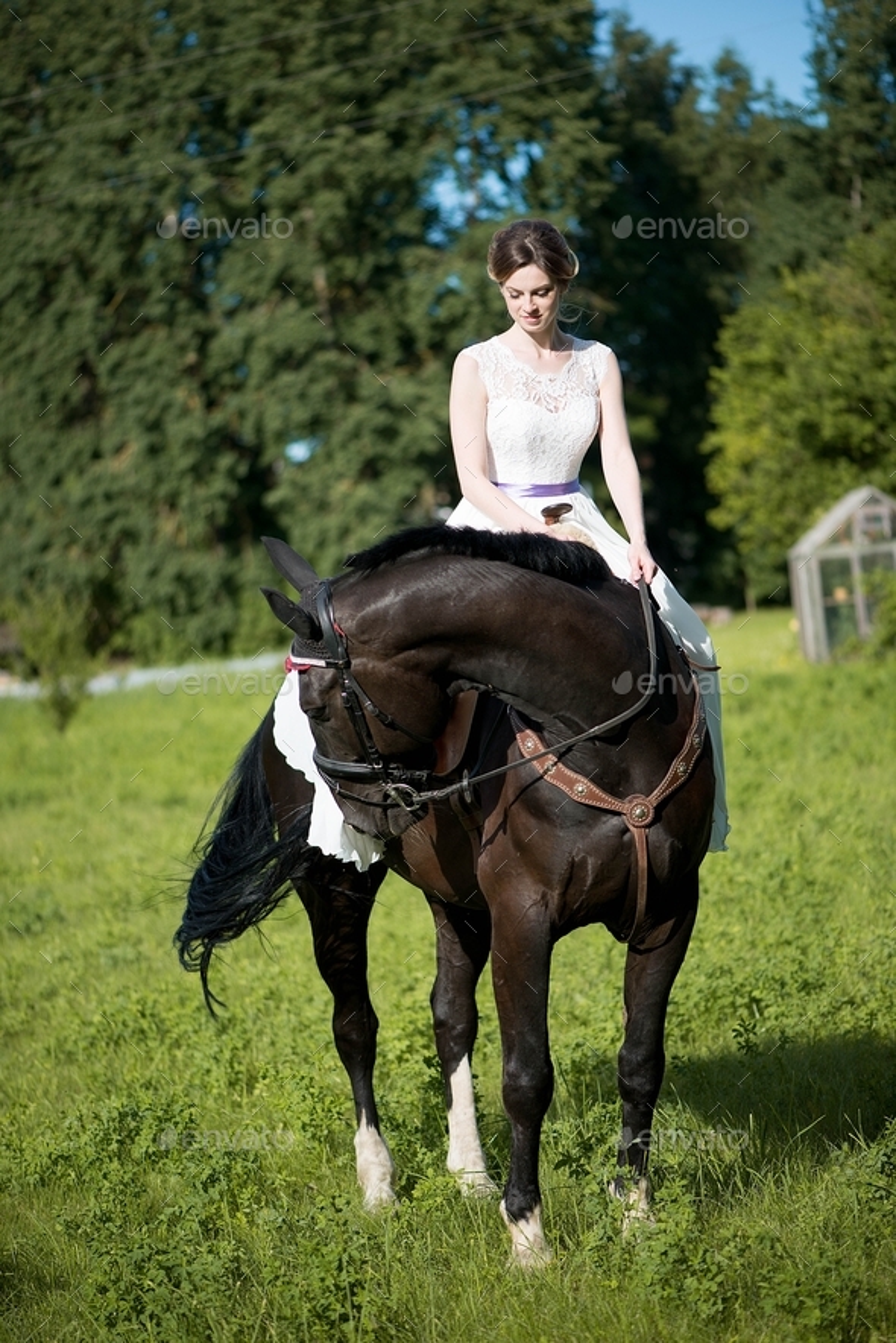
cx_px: 448
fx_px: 3917
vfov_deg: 19.5
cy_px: 672
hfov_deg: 13.1
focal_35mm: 105
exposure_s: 1/1250
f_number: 2.8
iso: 100
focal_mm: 105
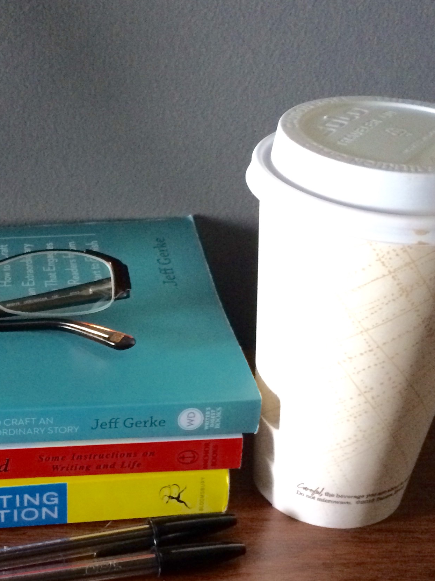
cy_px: 394
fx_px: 955
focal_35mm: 57
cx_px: 82
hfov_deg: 25.2
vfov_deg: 33.5
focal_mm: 4.15
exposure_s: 1/15
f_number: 2.2
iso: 320
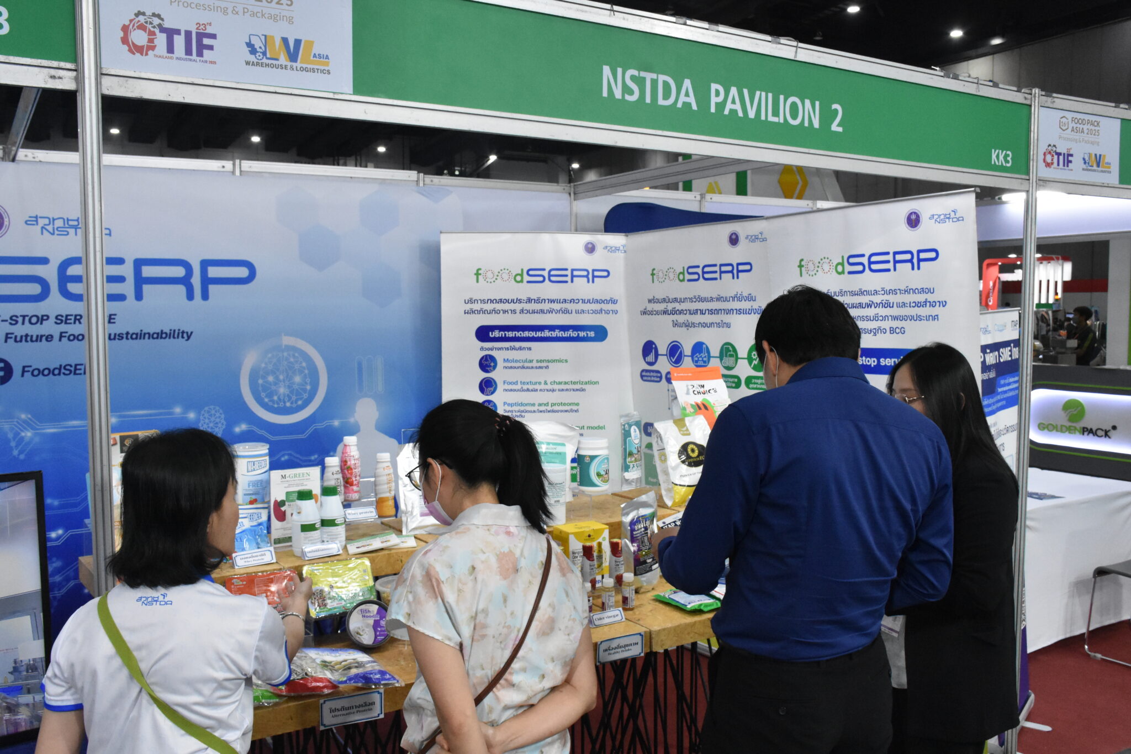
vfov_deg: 40.0
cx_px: 566
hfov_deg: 57.2
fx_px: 1037
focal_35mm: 33
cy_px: 377
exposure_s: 1/250
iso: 4000
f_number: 8
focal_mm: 22
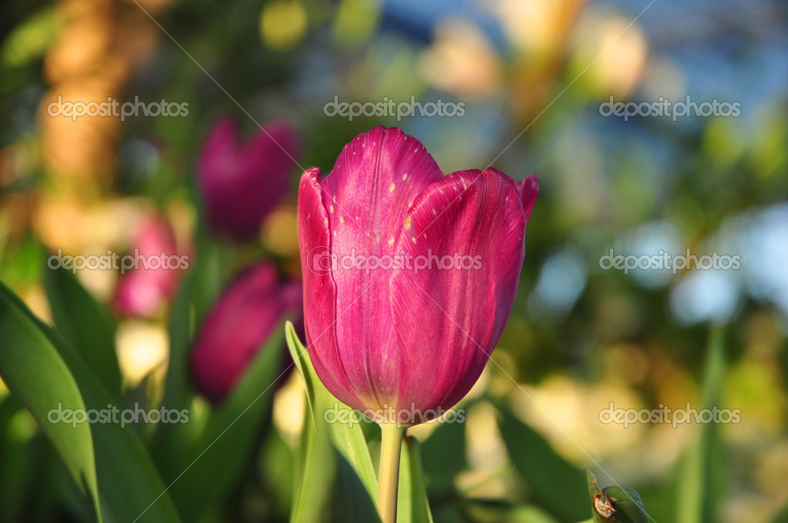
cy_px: 262
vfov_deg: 13.0
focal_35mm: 105
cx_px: 394
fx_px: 2295
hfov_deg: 19.5
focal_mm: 70
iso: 200
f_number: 4.5
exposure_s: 1/160
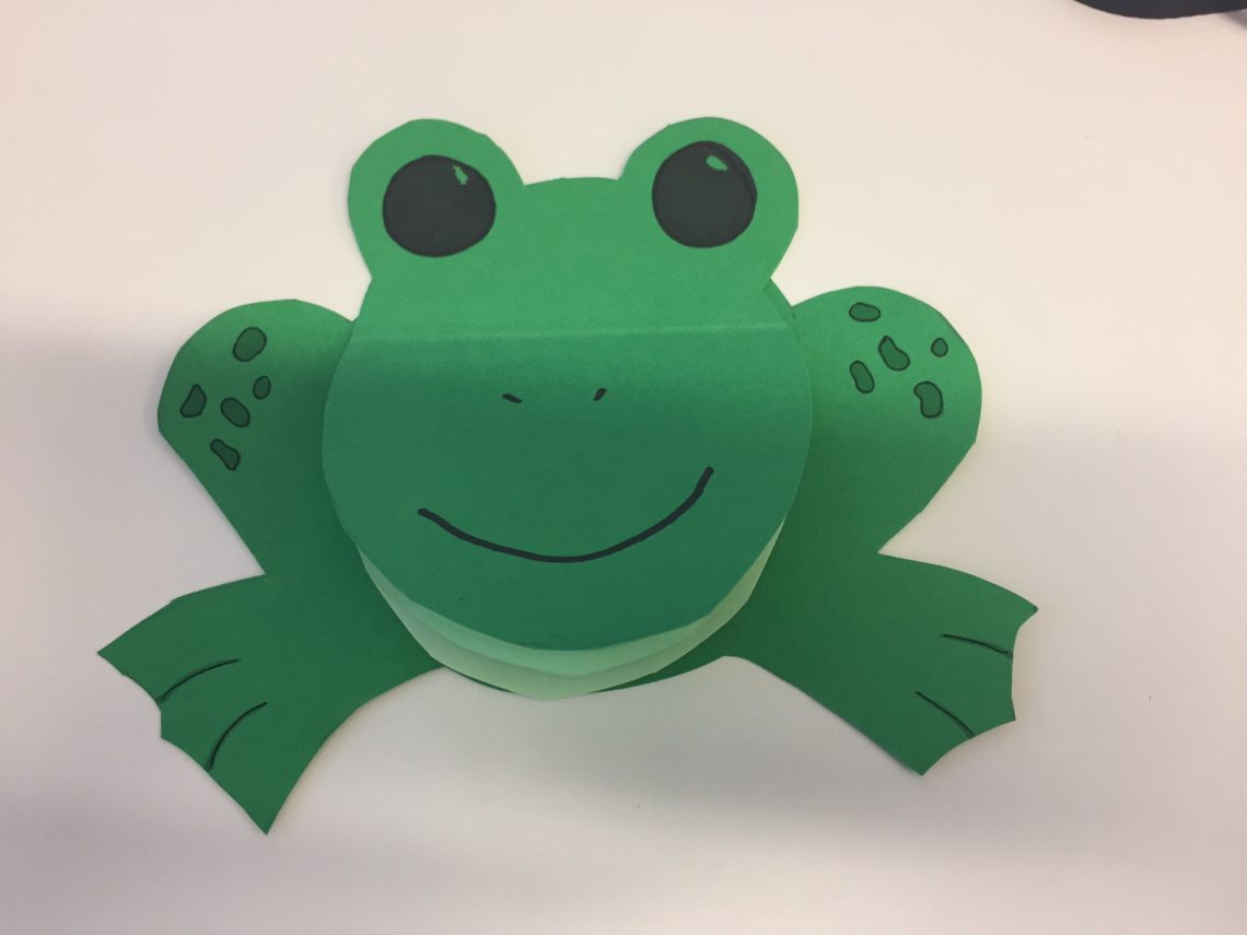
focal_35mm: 29
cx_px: 624
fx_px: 1045
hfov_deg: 61.7
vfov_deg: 48.2
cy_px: 468
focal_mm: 4.15
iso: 50
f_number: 2.2
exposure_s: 1/33
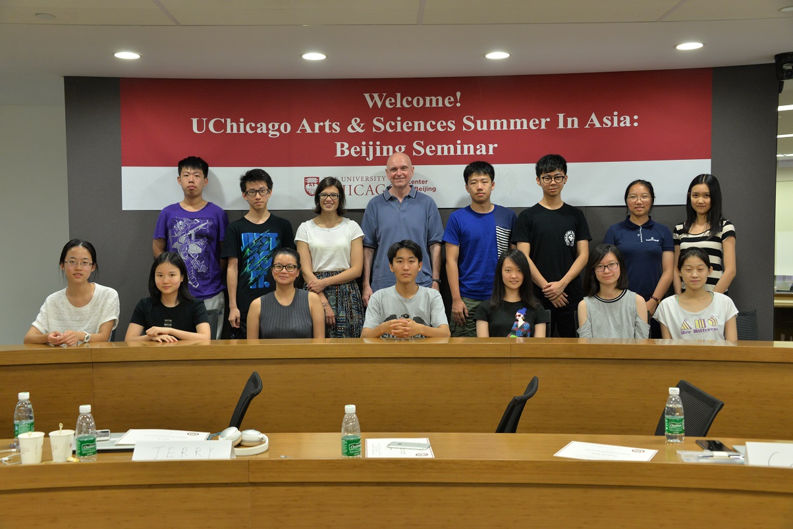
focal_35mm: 36
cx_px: 396
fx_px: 793
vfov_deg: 36.9
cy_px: 264
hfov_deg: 53.1
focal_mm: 36
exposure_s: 1/25
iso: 1250
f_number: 6.3
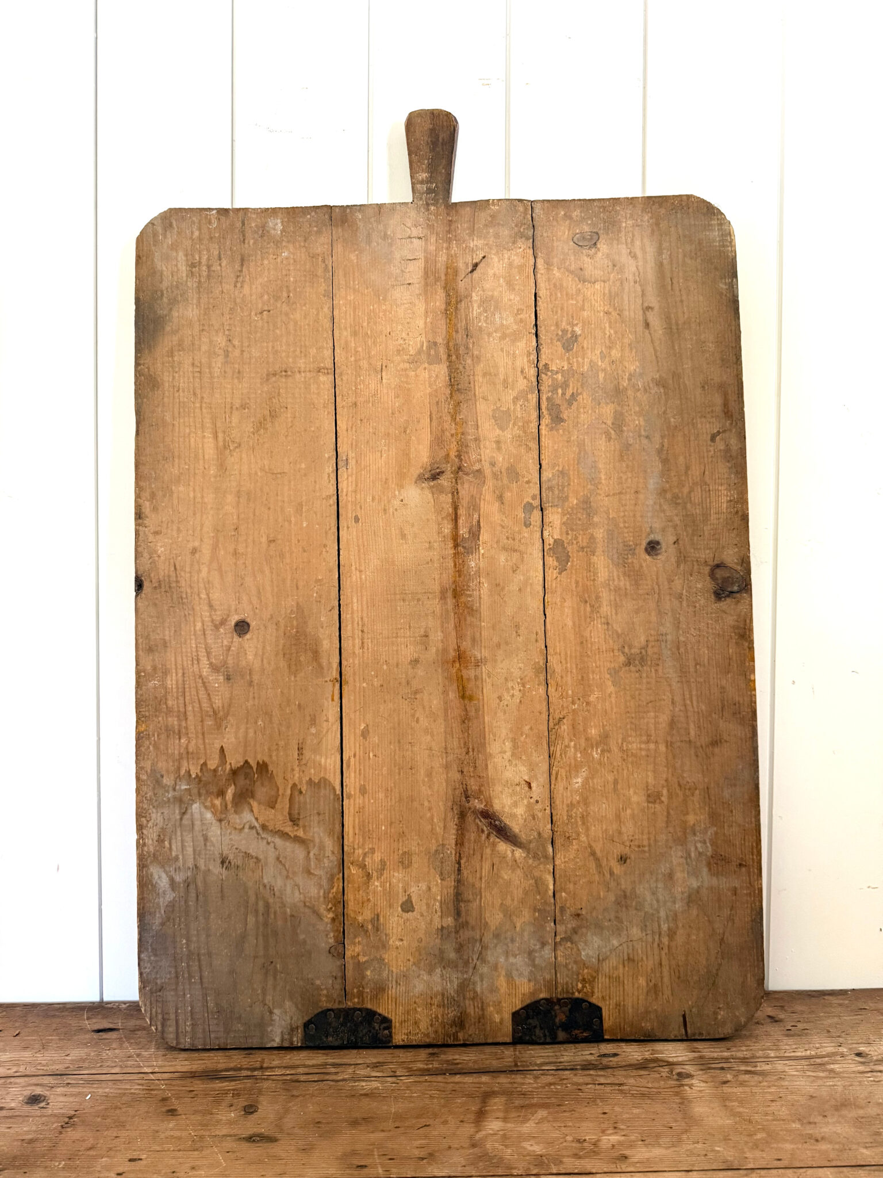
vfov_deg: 71.6
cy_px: 589
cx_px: 442
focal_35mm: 24
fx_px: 816
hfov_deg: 56.8
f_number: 1.78
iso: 320
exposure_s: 1/60
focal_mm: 6.76
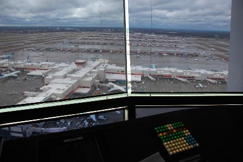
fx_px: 182
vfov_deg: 47.9
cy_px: 81
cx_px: 122
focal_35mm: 27
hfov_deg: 67.4
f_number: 5
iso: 400
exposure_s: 1/100
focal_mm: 18
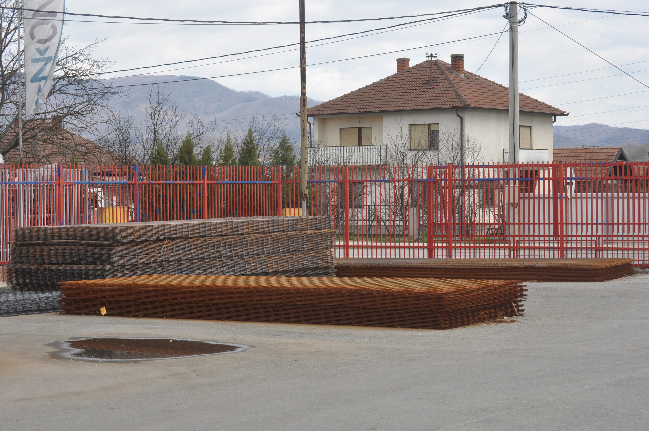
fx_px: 1485
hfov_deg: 24.6
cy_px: 216
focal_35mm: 82
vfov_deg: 16.5
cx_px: 324
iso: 200
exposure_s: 1/200
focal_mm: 55
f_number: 10
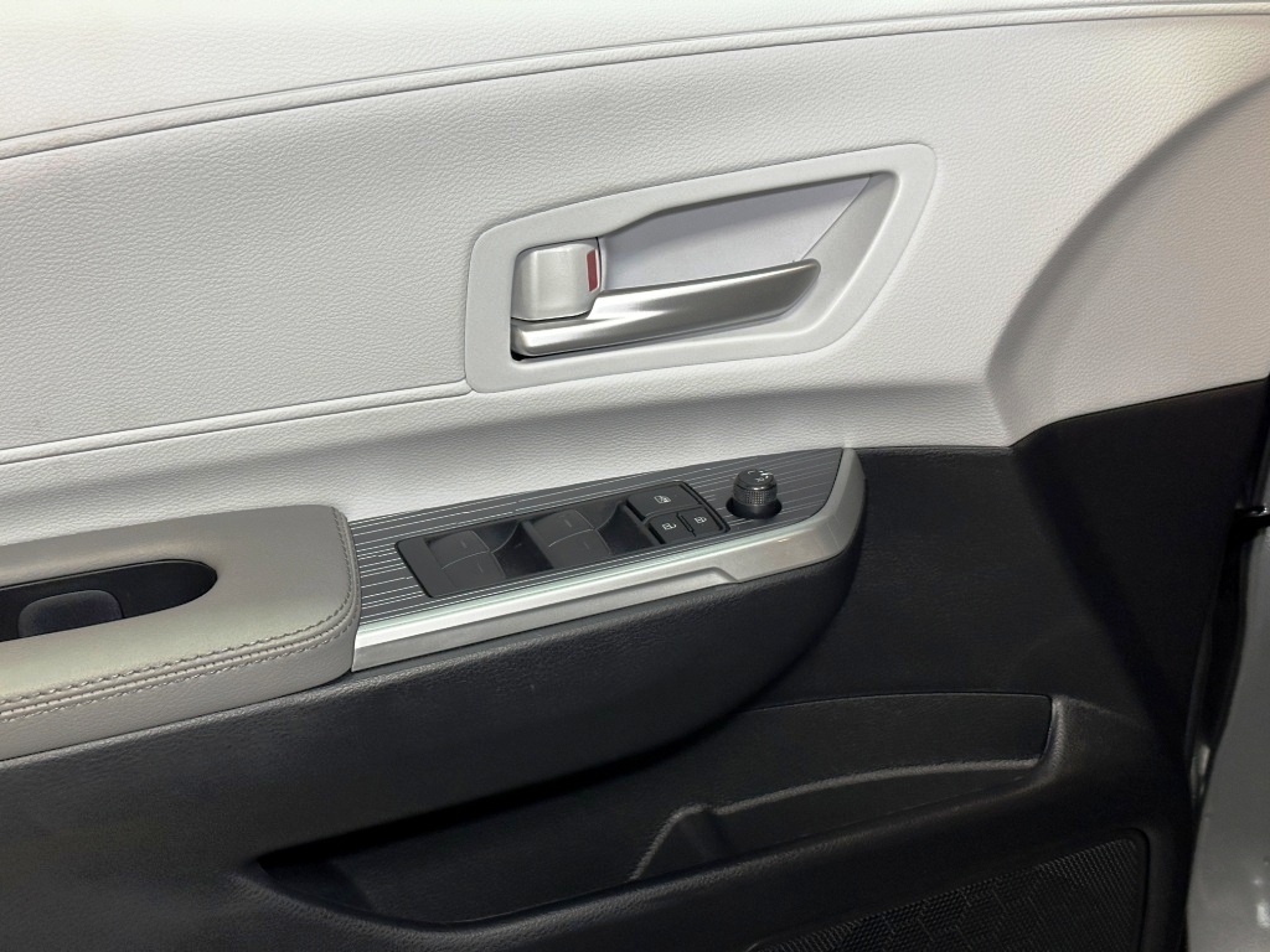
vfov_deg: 30.3
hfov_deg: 39.7
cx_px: 635
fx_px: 1761
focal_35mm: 48
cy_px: 476
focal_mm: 6.86
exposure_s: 1/60
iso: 250
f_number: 1.78
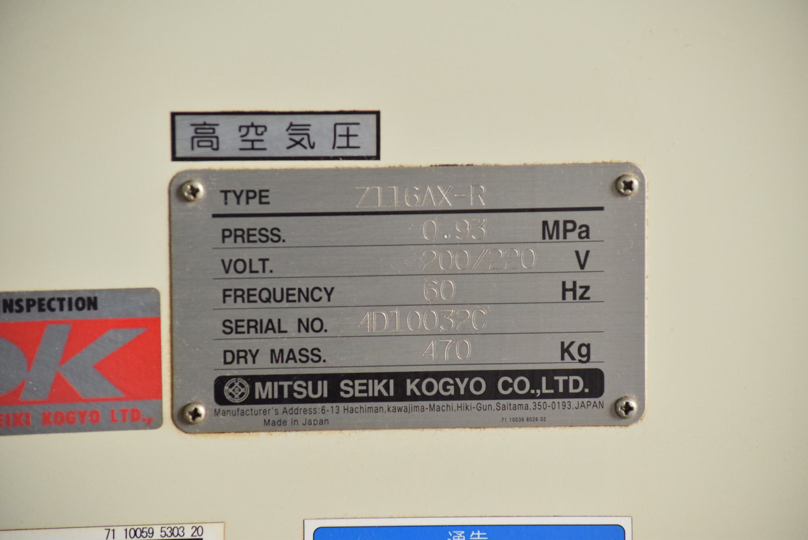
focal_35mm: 180
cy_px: 270
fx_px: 4043
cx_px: 404
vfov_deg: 7.6
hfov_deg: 11.4
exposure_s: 1/250
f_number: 6.3
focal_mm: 120
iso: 1250
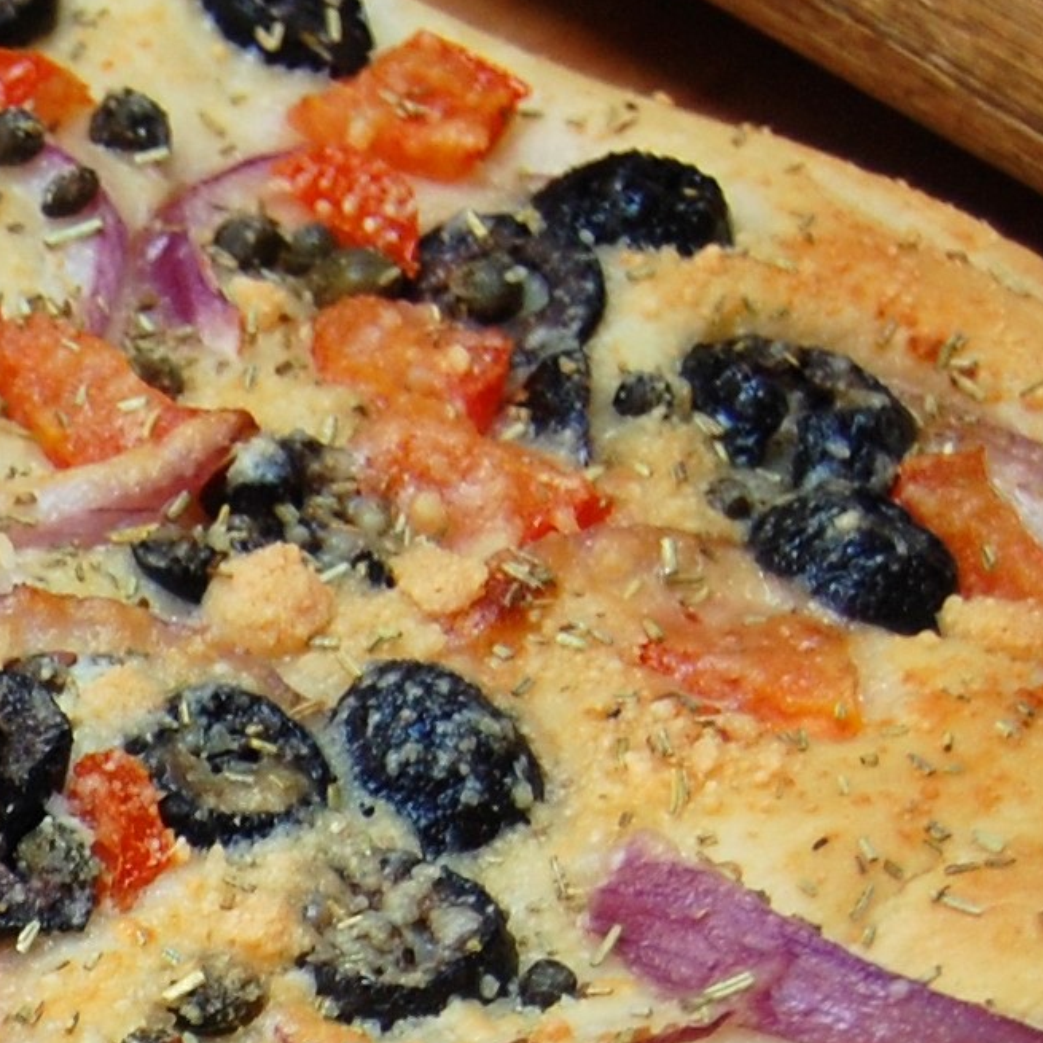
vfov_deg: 11.0
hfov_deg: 10.7
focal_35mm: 152
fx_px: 5182
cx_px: -858
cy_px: 1573
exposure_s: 1/80
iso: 400
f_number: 4.5
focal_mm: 26
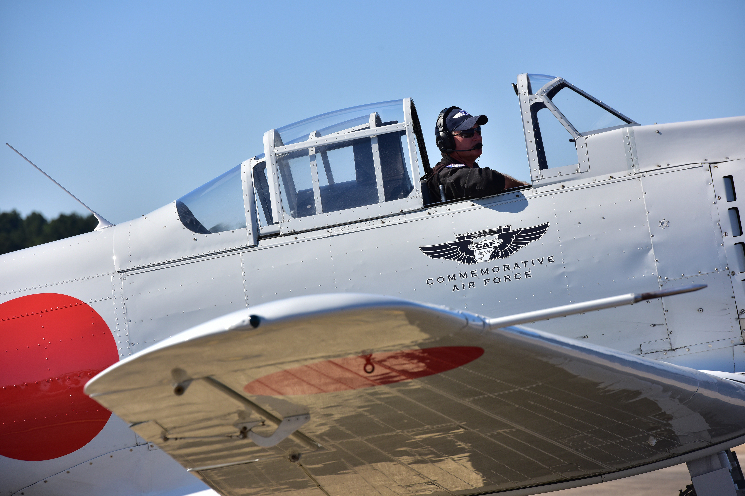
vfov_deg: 7.2
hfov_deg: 10.8
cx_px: 372
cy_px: 248
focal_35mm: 190
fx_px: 3932
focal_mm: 190
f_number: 8
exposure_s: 1/500
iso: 200
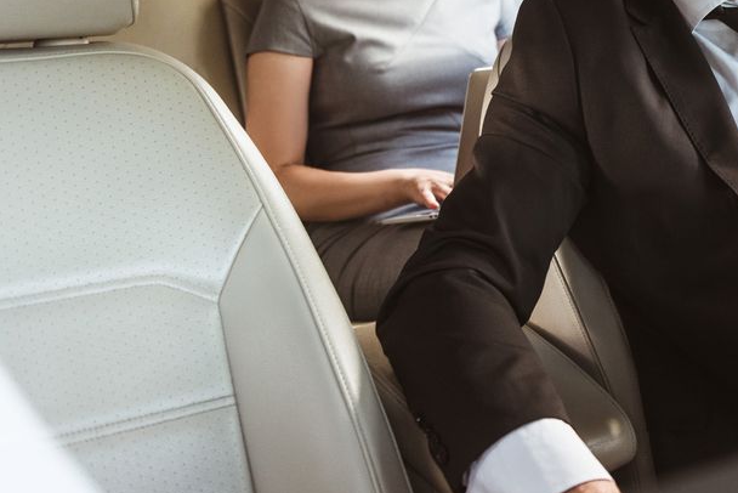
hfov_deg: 28.3
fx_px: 1374
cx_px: 726
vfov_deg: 20.0
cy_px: 73
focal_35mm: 67
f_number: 3.5
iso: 500
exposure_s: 1/200
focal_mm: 34
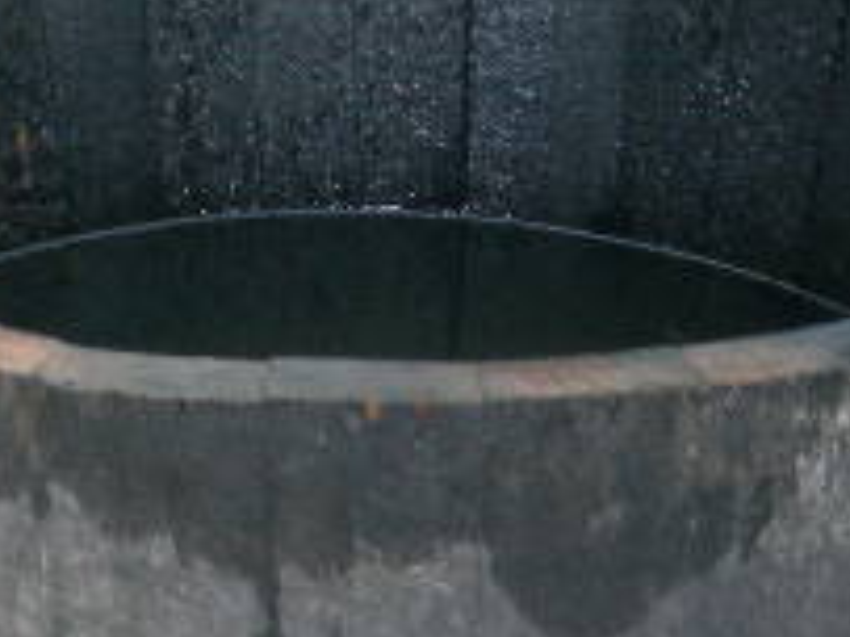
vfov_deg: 12.2
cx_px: 214
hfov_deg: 16.3
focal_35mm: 120
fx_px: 2945
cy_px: 620
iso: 200
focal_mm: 7.8
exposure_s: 1/60.1
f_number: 4.8
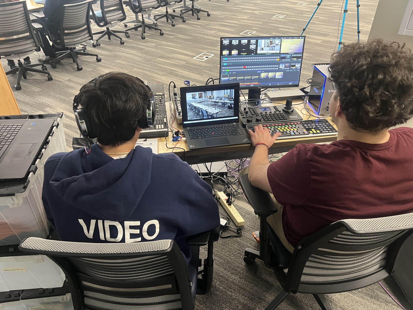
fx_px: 310
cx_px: 206
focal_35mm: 26
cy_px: 155
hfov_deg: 67.3
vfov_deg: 53.1
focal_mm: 5.7
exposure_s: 1/60
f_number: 1.5
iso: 400
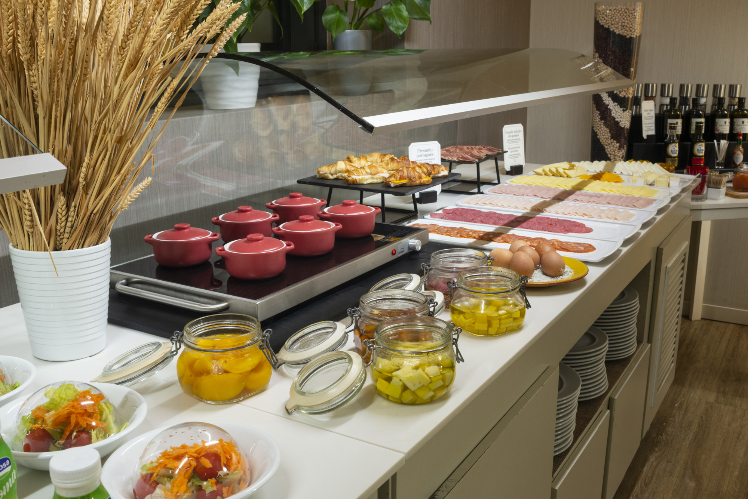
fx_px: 727
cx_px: 374
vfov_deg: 37.9
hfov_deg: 54.4
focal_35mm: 35
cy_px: 250
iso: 640
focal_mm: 35
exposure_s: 1/4
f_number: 16
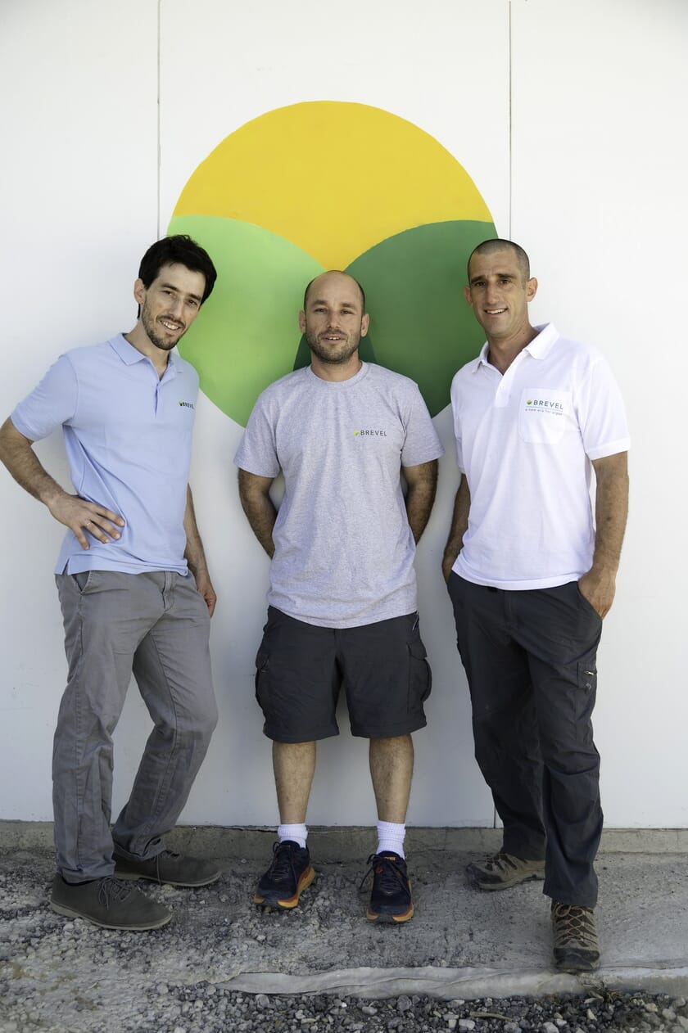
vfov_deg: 50.7
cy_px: 516
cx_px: 344
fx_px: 1090
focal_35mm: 38
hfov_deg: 35.0
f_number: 4.5
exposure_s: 1/640
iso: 200
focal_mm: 38
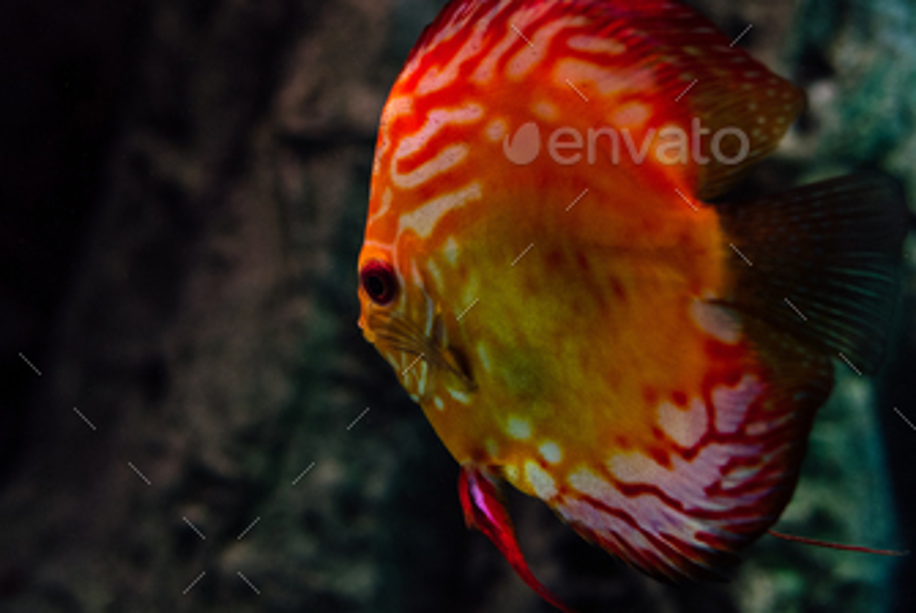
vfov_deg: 15.6
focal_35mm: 88
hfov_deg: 22.8
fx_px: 2241
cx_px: 208
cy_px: 274
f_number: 3.5
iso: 800
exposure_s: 1/160
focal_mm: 50
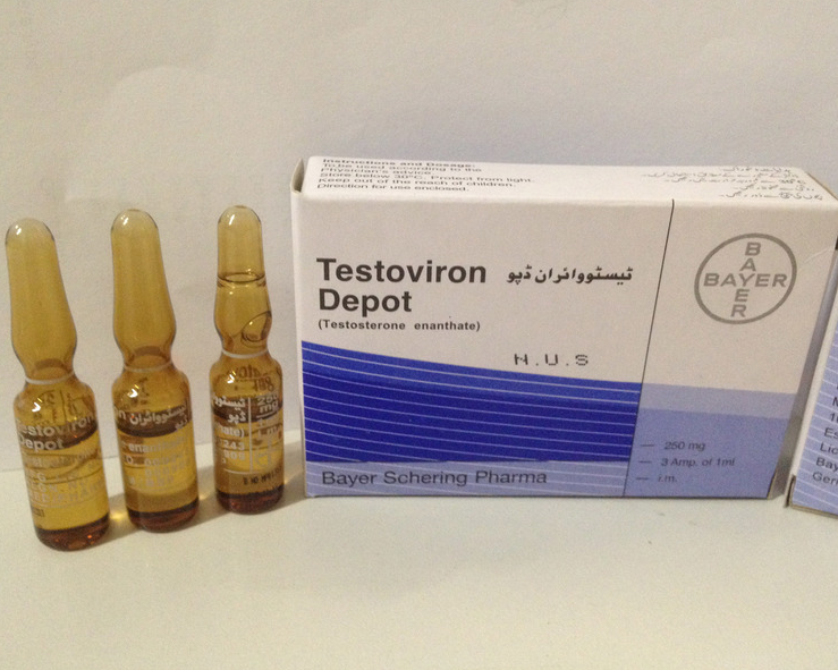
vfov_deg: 40.1
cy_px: 333
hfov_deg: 49.1
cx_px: 431
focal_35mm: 37
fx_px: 918
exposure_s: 1/20
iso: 320
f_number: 2.4
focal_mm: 4.28
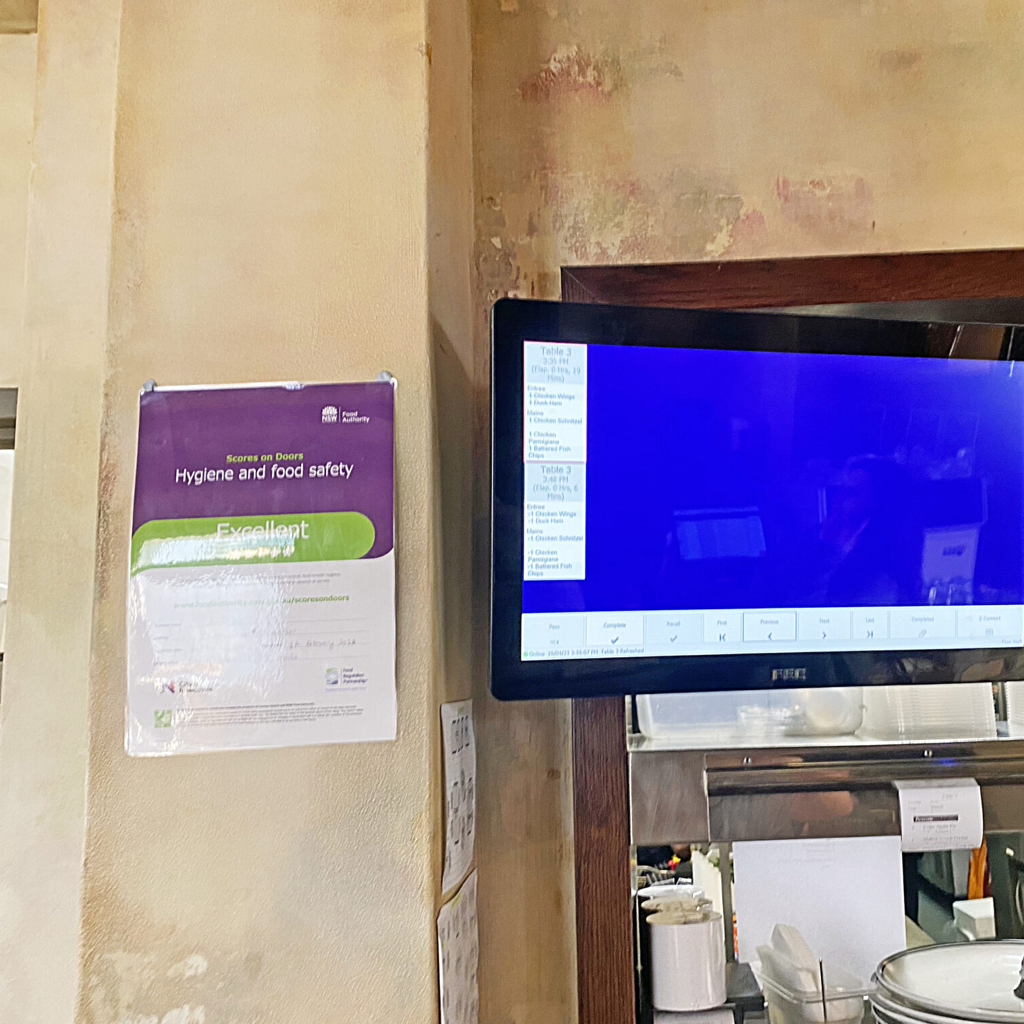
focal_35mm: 31
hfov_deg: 51.6
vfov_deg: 52.5
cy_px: 507
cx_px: 682
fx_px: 1038
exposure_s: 1/50
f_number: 1.8
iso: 160
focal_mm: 4.25
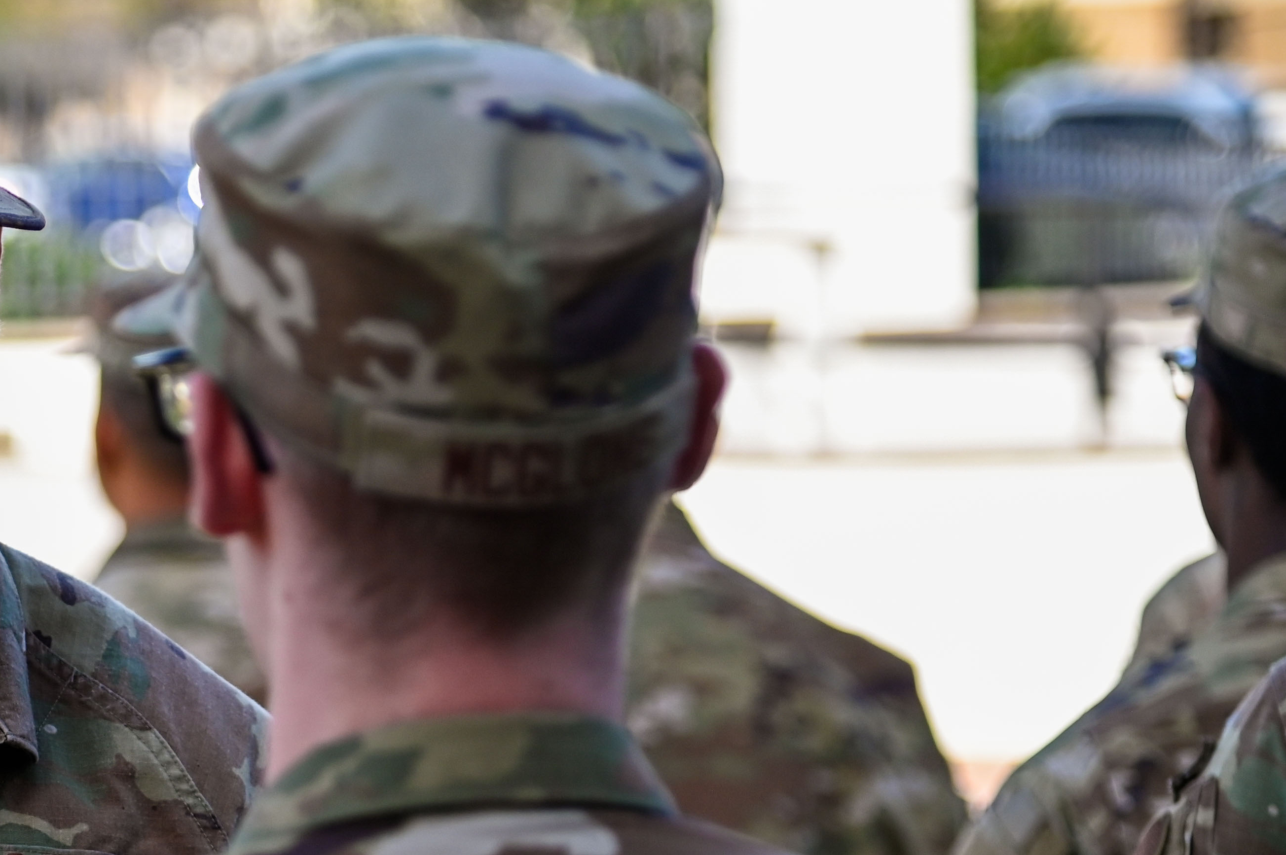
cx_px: 111
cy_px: 829
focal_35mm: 232
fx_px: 8281
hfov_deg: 8.8
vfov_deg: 5.9
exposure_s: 1/1250
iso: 400
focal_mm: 100
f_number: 4
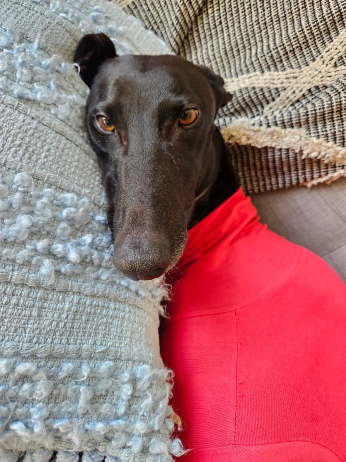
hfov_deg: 58.9
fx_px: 307
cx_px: 173
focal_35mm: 23
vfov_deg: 73.9
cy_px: 231
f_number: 1.8
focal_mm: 5.4
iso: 160
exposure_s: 1/100
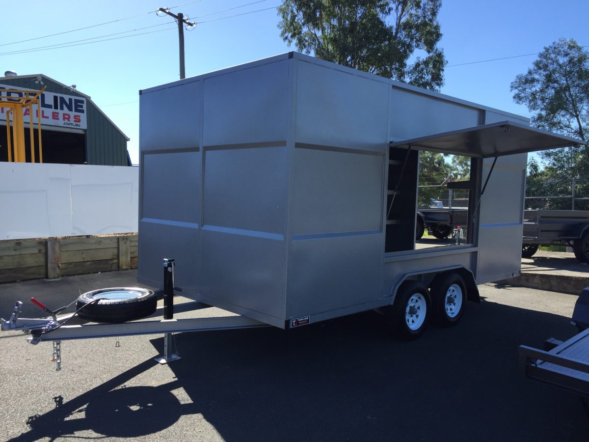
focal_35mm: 29
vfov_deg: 48.2
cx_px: 294
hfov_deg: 61.7
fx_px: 493
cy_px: 221
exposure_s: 1/1041
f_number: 2.2
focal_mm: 4.15
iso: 32
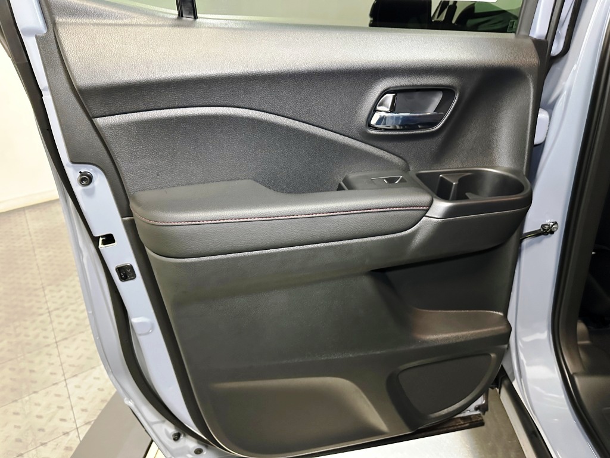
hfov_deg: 71.6
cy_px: 229
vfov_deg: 56.8
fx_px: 423
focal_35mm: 24
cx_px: 305
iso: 1000
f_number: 1.78
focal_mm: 6.86
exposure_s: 1/40
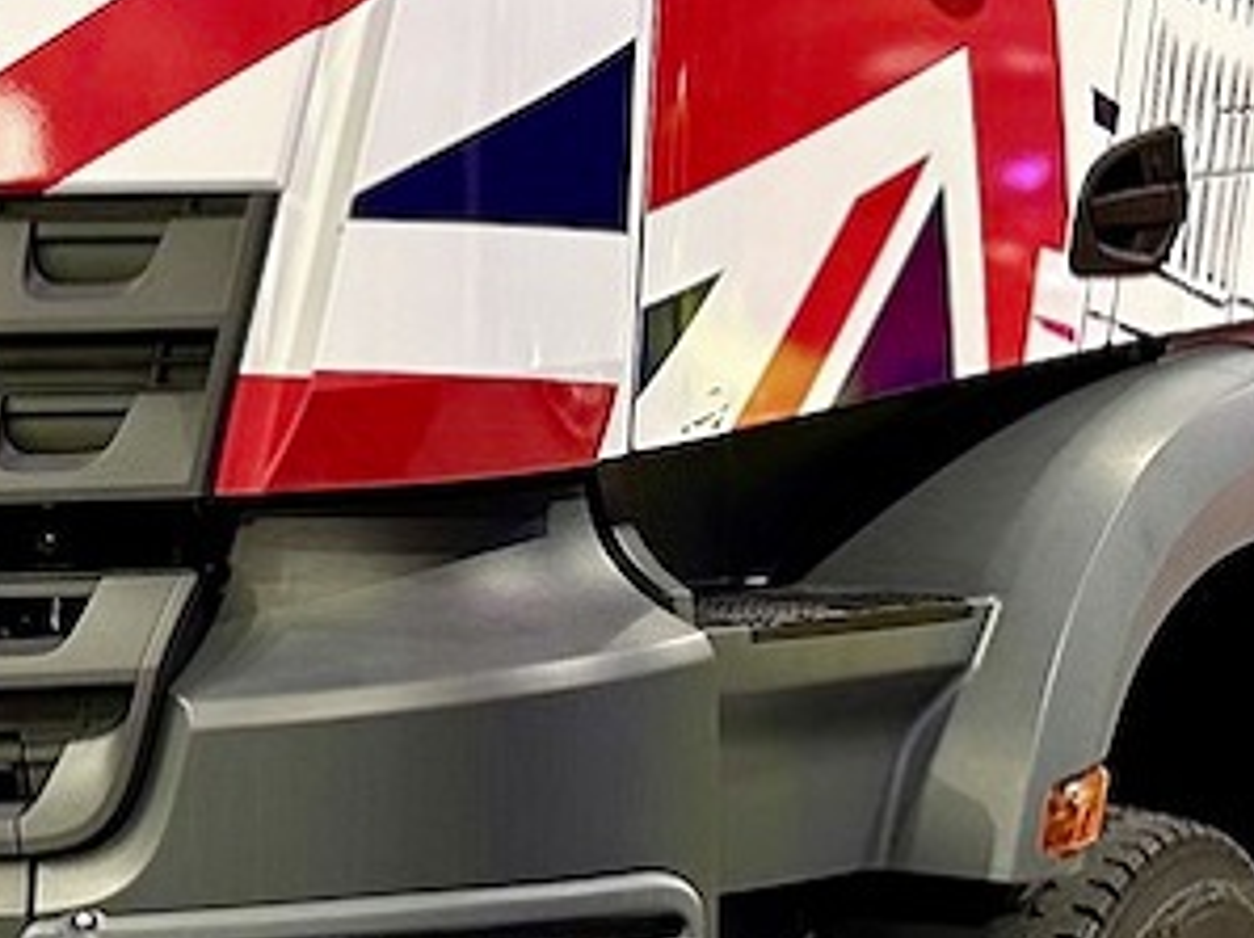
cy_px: 507
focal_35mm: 104
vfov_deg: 14.2
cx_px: -1018
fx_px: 3764
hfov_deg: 16.0
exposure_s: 1/48
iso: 160
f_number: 1.78
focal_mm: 6.86
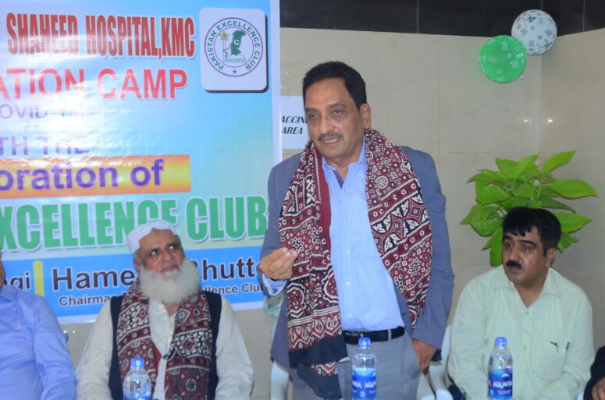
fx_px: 818
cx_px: 350
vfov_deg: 27.5
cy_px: 223
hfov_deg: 40.5
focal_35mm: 49
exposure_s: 1/125
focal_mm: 21
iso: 1250
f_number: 5.6
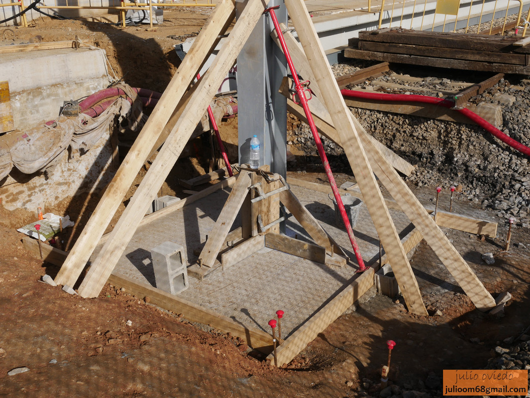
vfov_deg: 36.0
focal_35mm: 40
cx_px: 265
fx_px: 613
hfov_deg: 46.8
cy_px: 199
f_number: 10
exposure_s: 1/500
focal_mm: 20
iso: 200
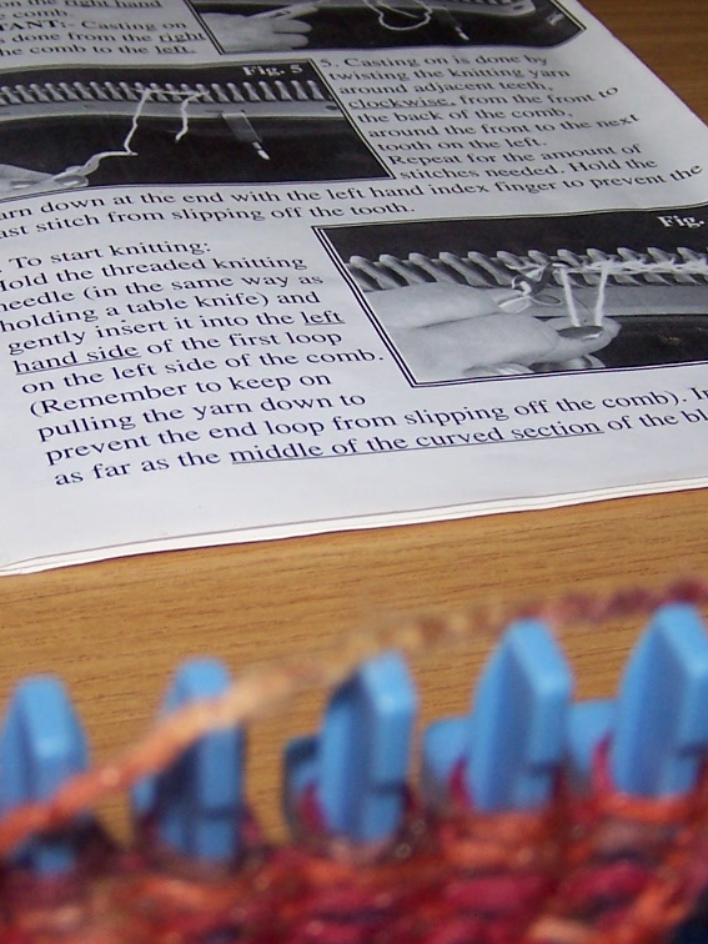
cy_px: 486
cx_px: 311
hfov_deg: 18.9
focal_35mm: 78
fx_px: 2127
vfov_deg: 25.0
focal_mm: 6.3
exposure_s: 1/60
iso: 80
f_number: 2.8
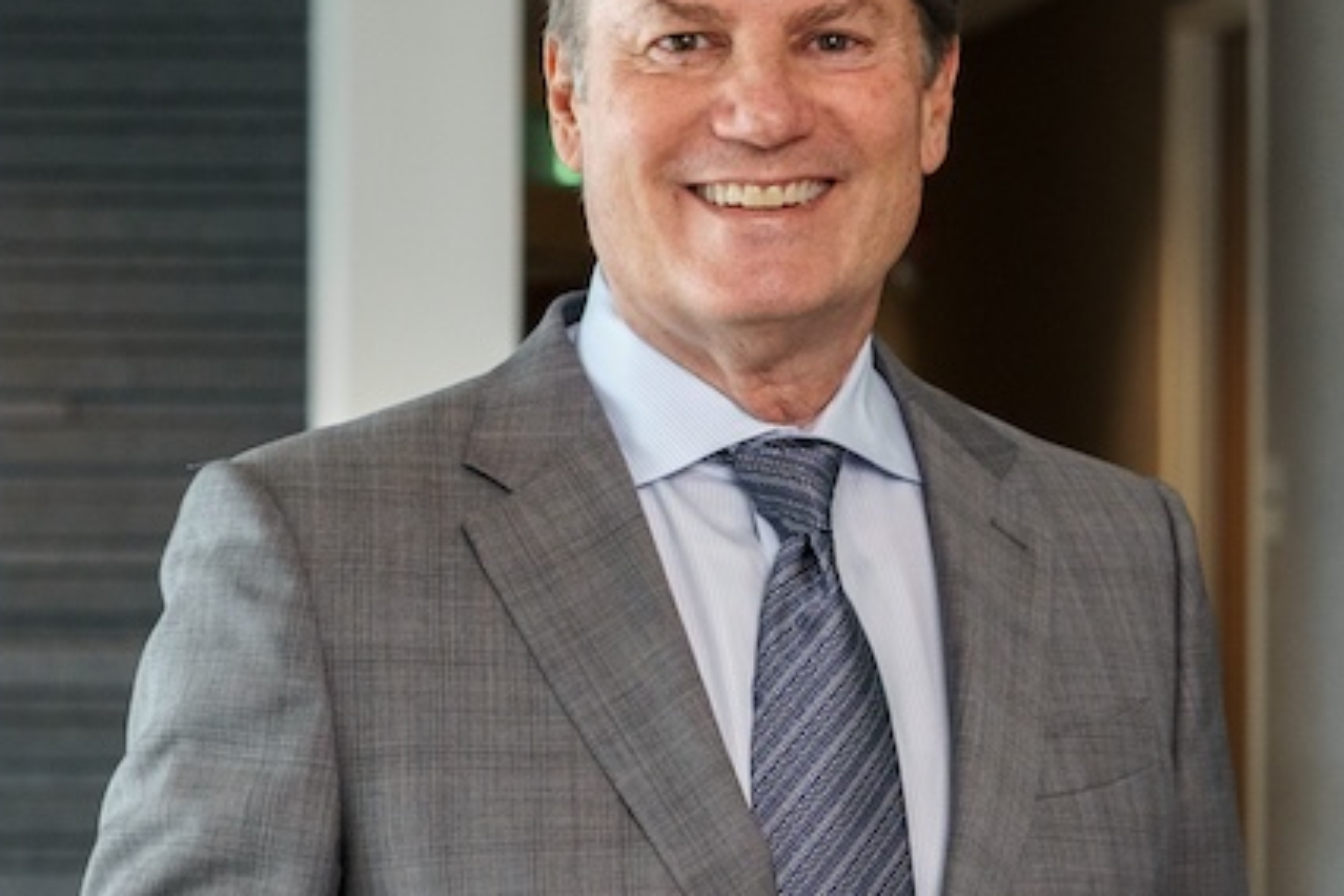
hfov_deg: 11.6
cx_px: 290
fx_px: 6570
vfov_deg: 7.8
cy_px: 607
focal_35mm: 176
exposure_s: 1/160
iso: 1000
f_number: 4
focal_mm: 50
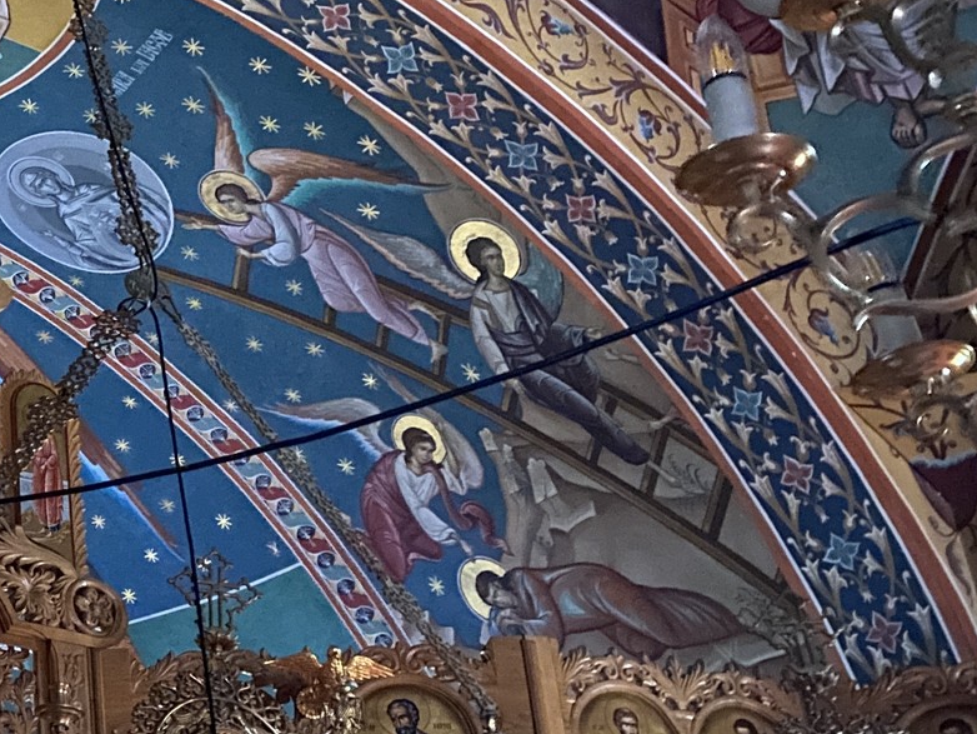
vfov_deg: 21.9
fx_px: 1892
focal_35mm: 67
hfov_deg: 25.6
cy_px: 380
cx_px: -231
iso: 1000
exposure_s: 1/8
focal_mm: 4.25
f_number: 1.8
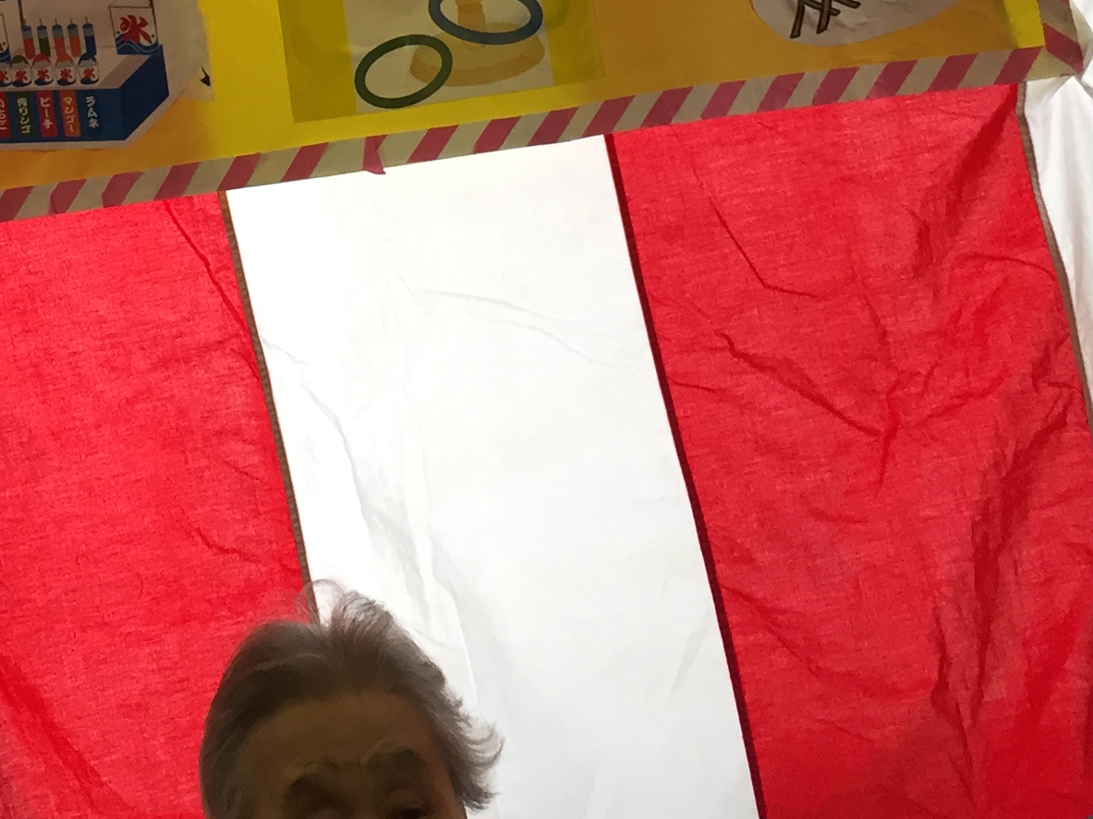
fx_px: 2526
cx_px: 206
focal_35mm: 80
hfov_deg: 24.0
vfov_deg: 17.5
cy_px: -194
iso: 40
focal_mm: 4.15
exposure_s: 1/40
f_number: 2.2
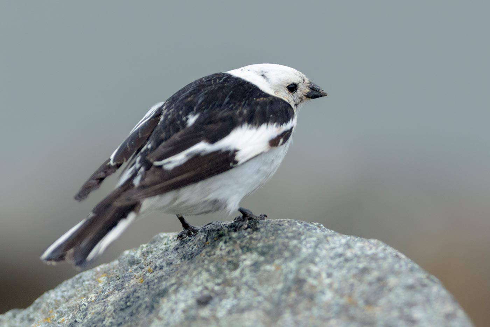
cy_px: 164
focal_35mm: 450
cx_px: 245
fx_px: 6126
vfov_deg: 3.1
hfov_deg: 4.6
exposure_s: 1/1000
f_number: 2.8
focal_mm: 300
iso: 1600
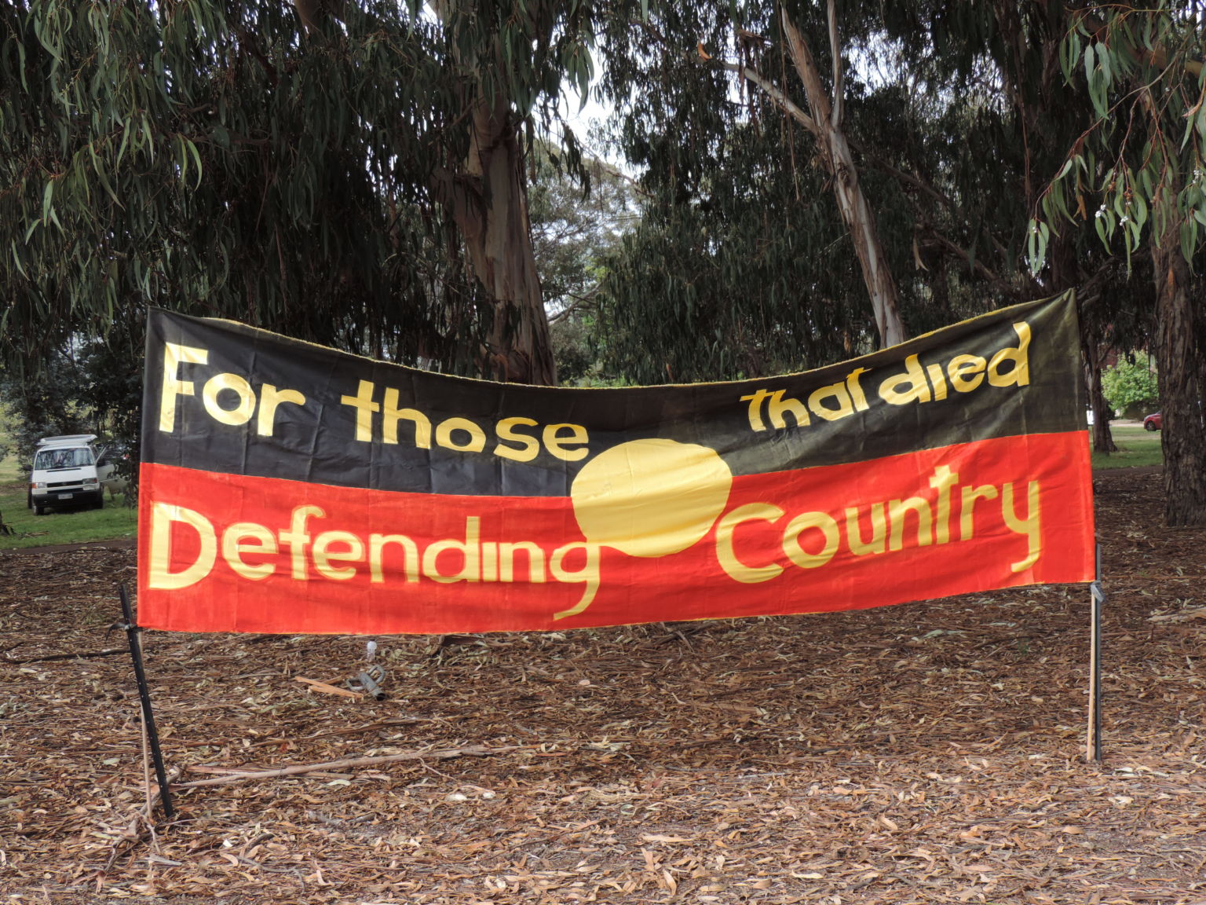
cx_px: 603
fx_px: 1637
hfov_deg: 40.4
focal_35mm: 47
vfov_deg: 30.9
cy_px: 452
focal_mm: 8.3
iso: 80
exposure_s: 1/250
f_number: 3.5
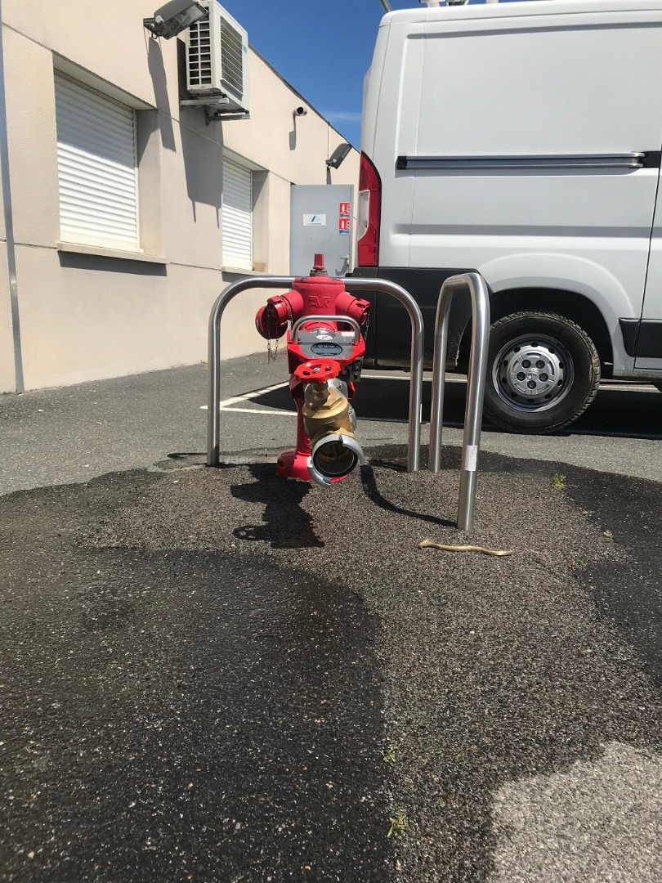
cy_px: 442
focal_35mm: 28
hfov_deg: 49.7
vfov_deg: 63.4
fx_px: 714
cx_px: 331
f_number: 1.8
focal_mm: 3.99
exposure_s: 1/3690
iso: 20
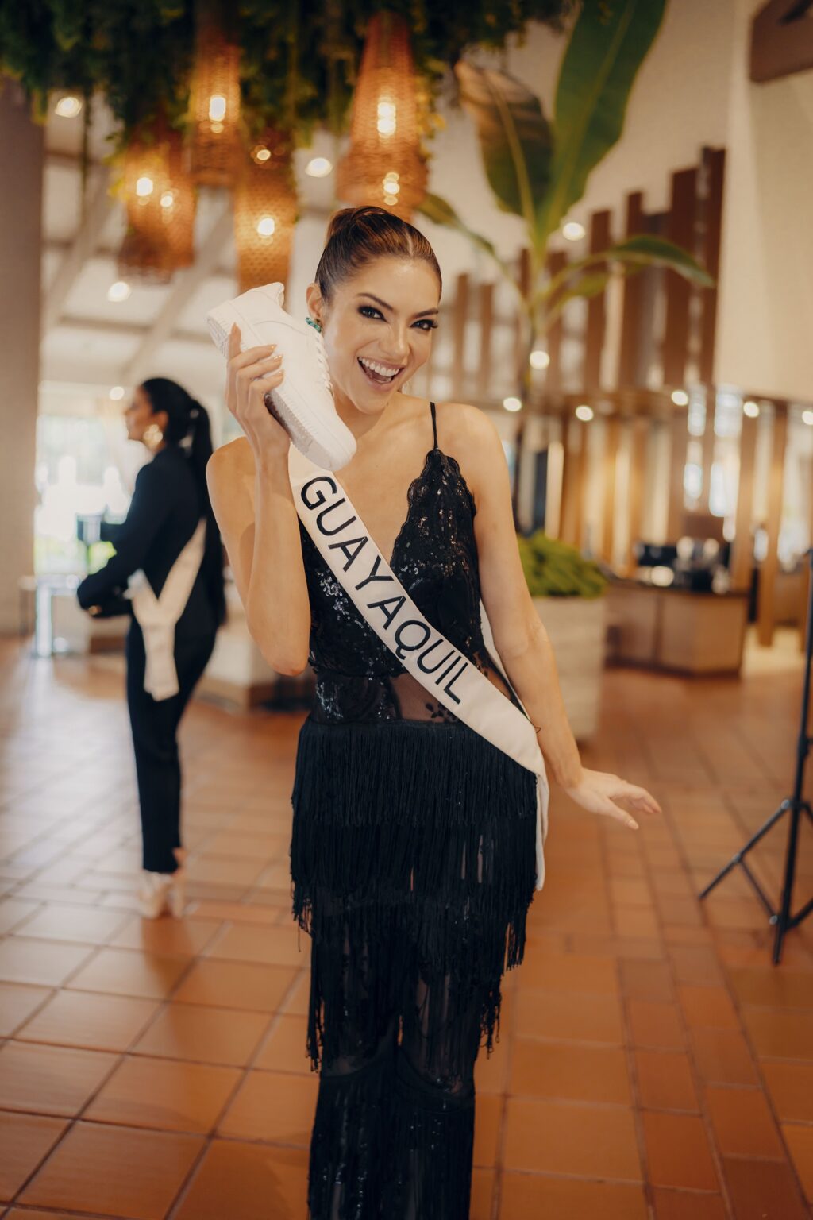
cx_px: 406
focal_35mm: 35
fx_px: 1186
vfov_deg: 54.4
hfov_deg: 37.9
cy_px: 610
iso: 400
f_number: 1.4
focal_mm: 35
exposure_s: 1/125
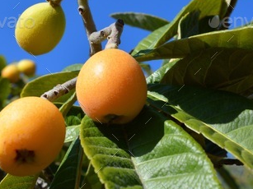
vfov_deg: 20.3
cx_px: 119
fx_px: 526
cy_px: 60
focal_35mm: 72
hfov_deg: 27.0
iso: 100
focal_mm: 26
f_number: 8
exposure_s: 1/320
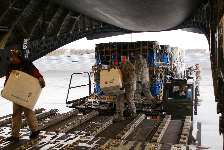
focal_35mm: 39
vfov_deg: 34.3
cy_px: 75
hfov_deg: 49.5
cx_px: 112
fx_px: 243
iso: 200
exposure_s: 1/40
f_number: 4.5
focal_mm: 26
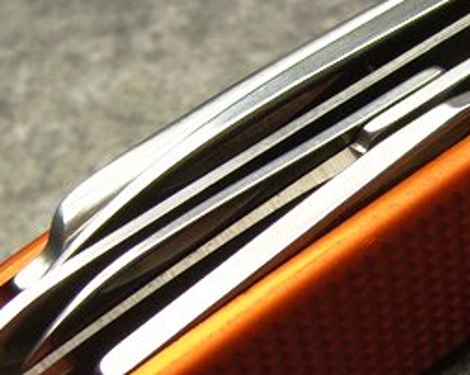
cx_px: 388
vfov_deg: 14.2
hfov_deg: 17.6
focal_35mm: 108
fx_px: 1501
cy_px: 291
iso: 160
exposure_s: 1/45
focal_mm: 7.8
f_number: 2.8
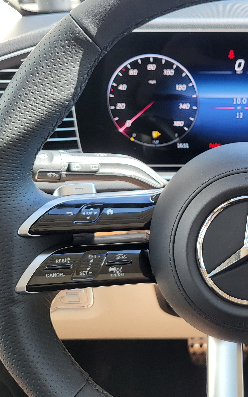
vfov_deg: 46.2
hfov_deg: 28.5
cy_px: 190
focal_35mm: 43
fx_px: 465
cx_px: 231
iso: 40
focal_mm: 5.4
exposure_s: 1/155
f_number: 1.8
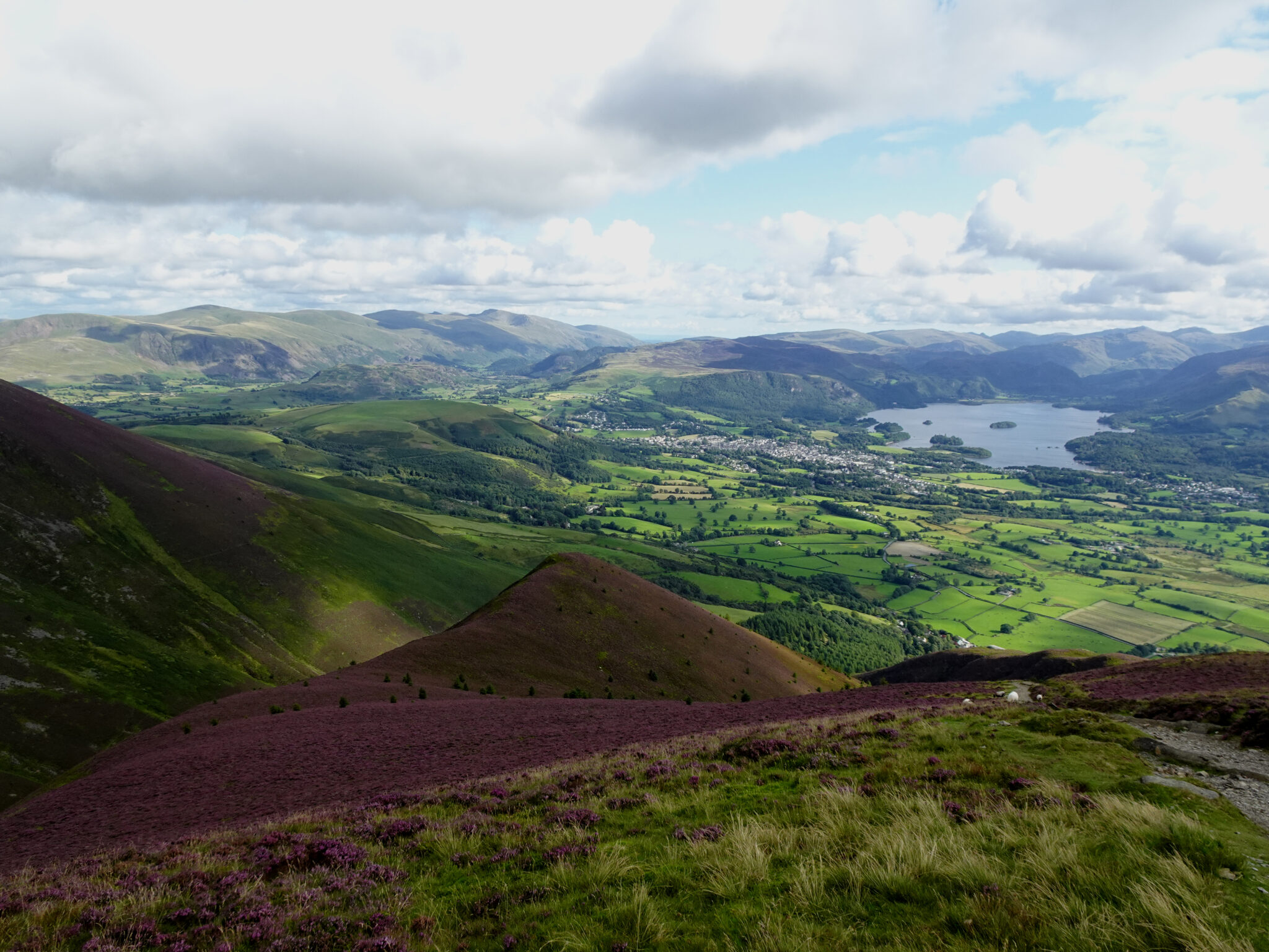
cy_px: 476
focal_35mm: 24
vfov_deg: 56.8
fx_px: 880
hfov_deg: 71.6
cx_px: 634
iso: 80
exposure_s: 1/500
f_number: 3.5
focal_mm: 4.25
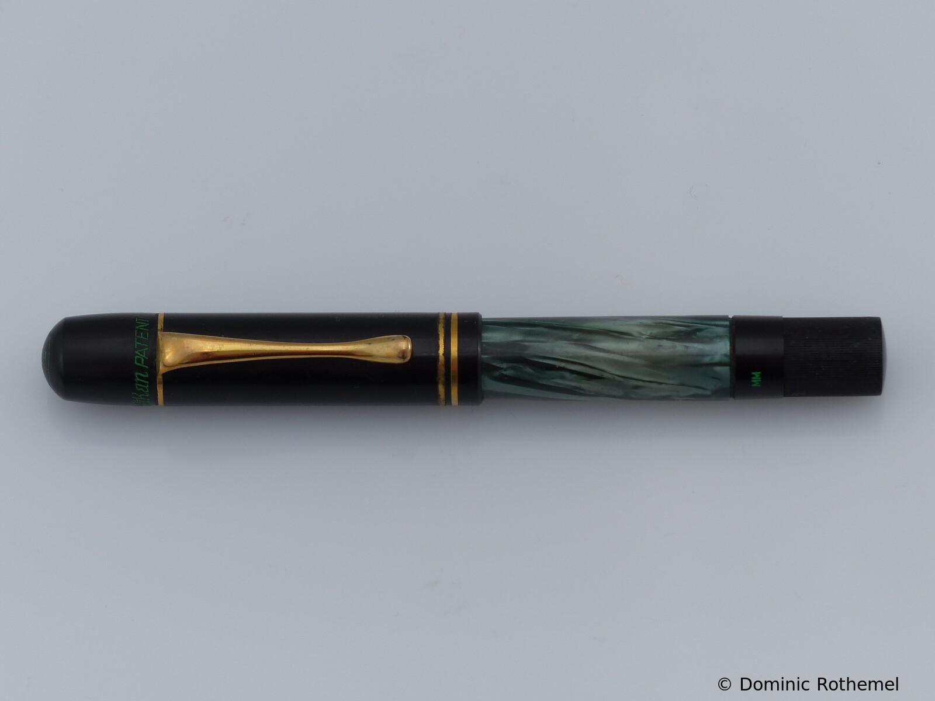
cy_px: 350
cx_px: 468
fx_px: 8724
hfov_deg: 6.1
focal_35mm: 323
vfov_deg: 4.6
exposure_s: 1/160
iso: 100
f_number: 4
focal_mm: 58.2
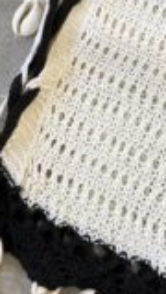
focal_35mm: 120
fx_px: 939
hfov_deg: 10.1
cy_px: -82
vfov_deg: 16.9
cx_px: 113
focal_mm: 6.76
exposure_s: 1/73
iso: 200
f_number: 1.78
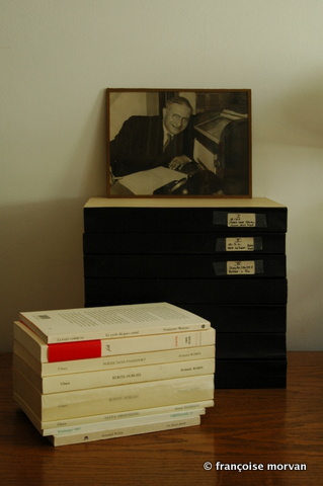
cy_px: 243
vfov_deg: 33.4
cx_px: 162
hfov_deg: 22.6
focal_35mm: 60
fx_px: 809
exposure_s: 1/15
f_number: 6.3
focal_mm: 40
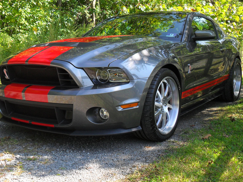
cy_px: 94
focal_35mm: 46
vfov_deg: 31.5
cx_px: 107
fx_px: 323
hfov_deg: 41.2
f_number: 2.8
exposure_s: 1/350
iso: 100
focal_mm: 6.2
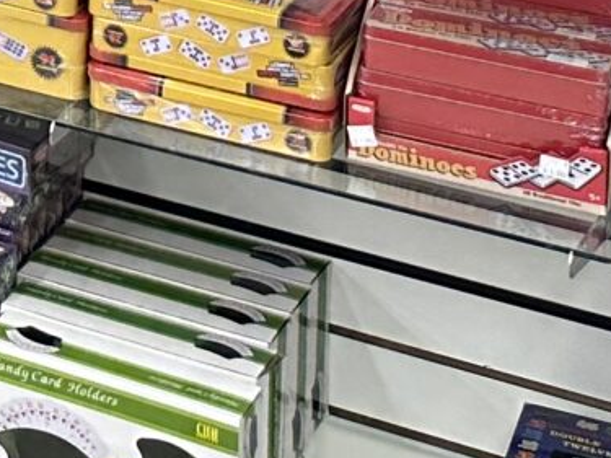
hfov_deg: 10.1
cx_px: -982
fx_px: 2894
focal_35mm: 164
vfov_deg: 8.1
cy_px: -779
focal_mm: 6.86
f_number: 1.78
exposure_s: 1/120
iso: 125
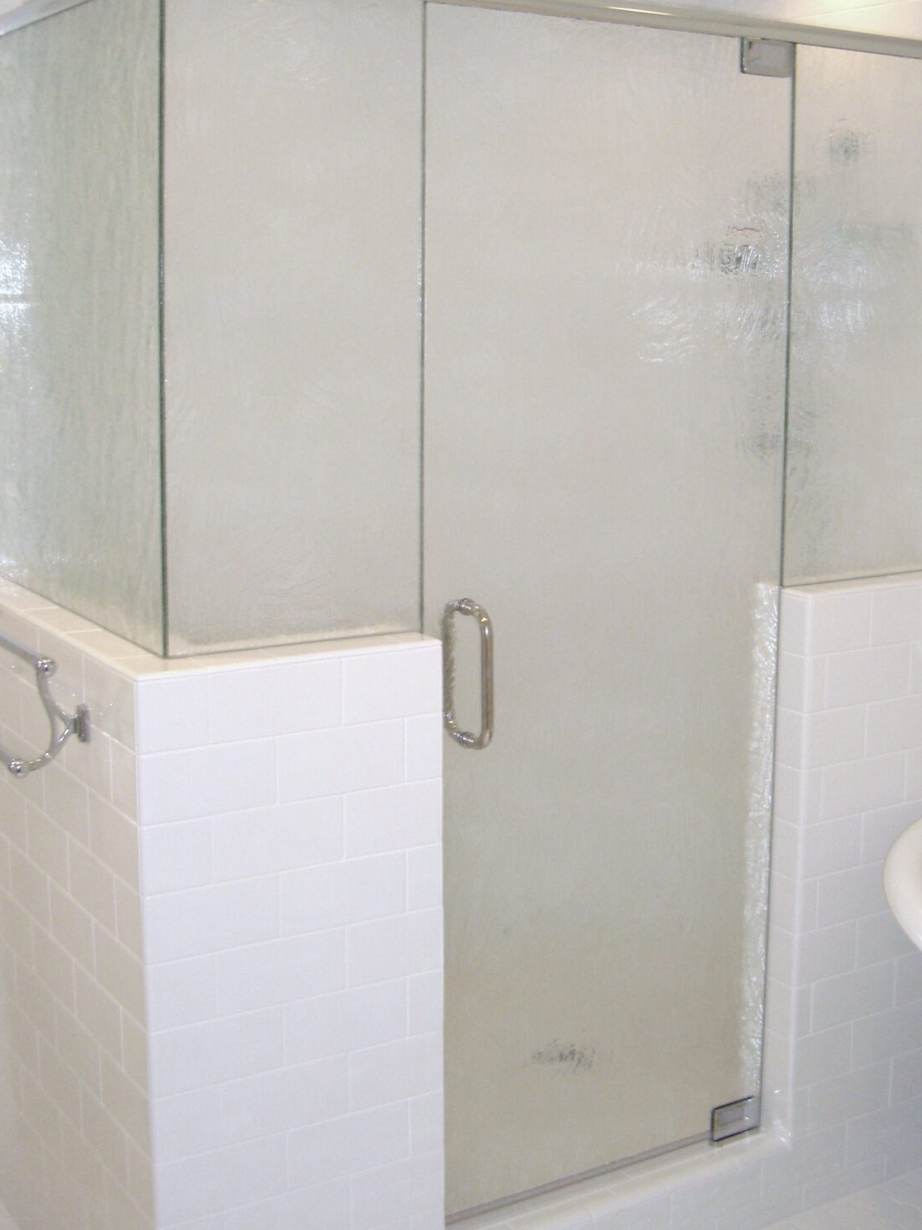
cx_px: 537
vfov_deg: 38.1
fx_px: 1776
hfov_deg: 29.1
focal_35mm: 50
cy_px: 522
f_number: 2.8
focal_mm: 7.9
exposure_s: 1/60
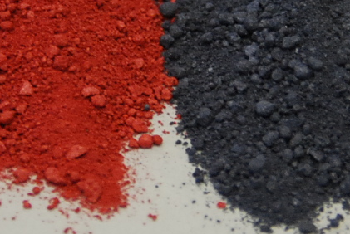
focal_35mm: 448
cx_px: 140
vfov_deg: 3.1
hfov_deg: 4.6
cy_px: 42
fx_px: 4365
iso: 640
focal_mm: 65
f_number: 5.3
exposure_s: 1/13
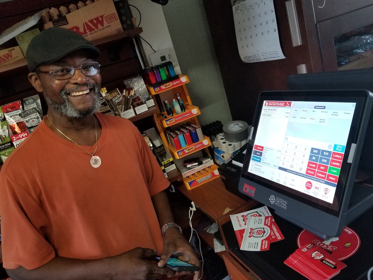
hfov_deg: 67.3
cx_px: 186
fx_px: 280
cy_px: 140
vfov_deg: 53.1
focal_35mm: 26
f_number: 1.7
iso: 200
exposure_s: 1/60
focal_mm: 4.3
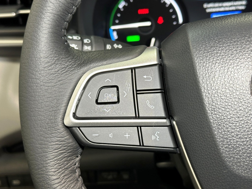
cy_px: 94
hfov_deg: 39.7
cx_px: 126
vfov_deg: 30.3
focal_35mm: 48
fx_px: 349
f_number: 1.78
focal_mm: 6.86
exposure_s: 1/40
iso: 200
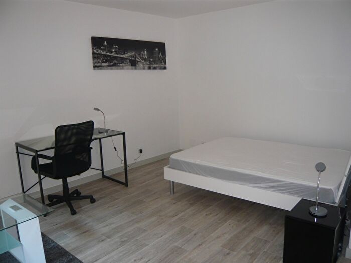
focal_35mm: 28
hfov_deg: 63.4
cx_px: 176
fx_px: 284
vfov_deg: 49.7
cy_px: 132
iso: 100
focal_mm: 4.6
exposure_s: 1/30
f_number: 2.8
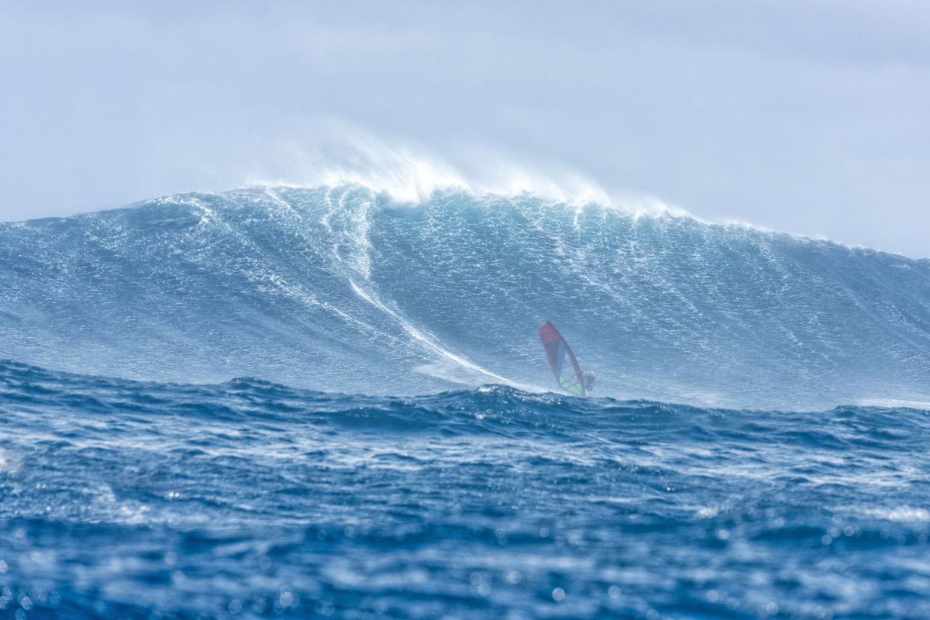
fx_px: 4779
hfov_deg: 11.1
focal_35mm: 185
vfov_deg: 7.4
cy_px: 310
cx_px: 465
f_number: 5.6
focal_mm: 185
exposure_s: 1/1600
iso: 200
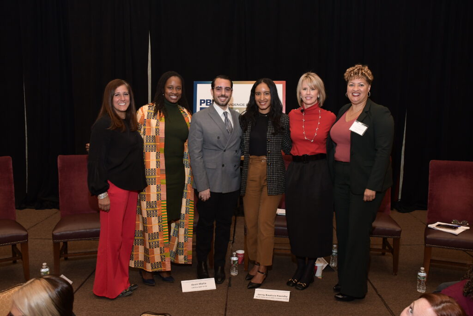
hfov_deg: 57.2
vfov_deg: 40.0
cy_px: 158
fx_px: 434
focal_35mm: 33
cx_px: 236
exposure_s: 1/80
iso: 1000
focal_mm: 22
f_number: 5.6
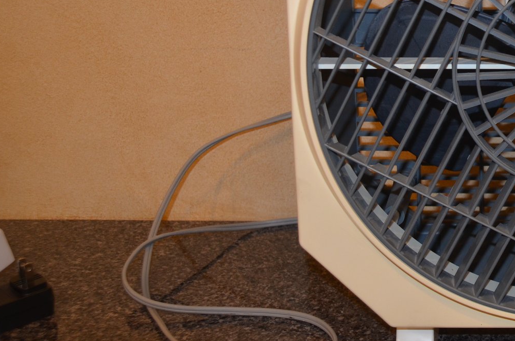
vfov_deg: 20.0
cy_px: 12
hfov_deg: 28.7
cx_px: 509
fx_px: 942
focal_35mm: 66
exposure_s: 1/60
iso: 400
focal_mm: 22
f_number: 4
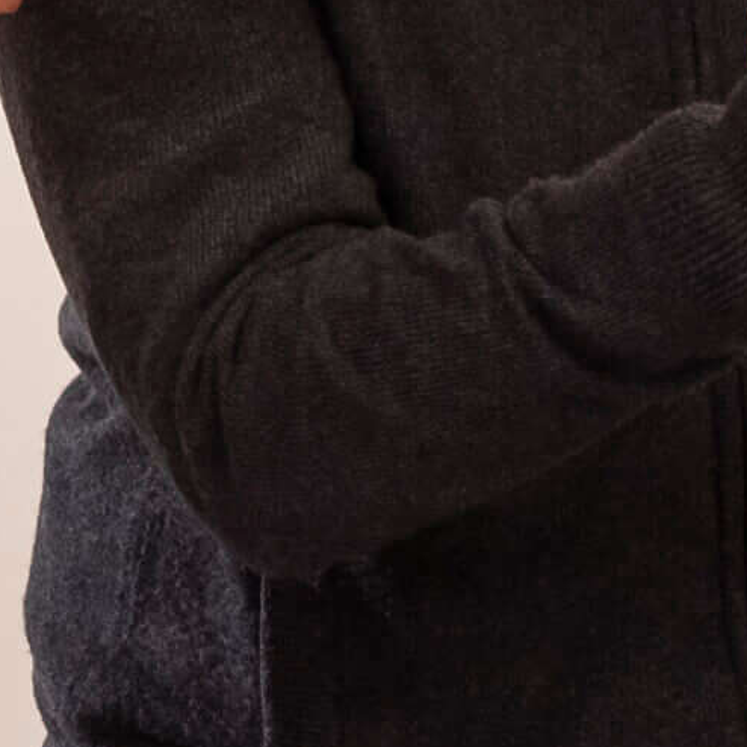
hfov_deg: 3.3
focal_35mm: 522
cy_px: 165
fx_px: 12744
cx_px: 1046
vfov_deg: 3.4
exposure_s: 1/60
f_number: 4.5
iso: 1000
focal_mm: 52.4
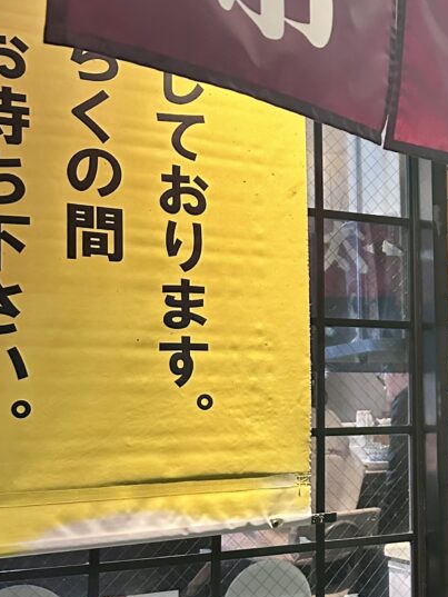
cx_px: 460
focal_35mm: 56
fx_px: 966
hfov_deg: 24.8
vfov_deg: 34.3
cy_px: 349
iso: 800
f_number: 1.78
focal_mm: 6.86
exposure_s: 1/60
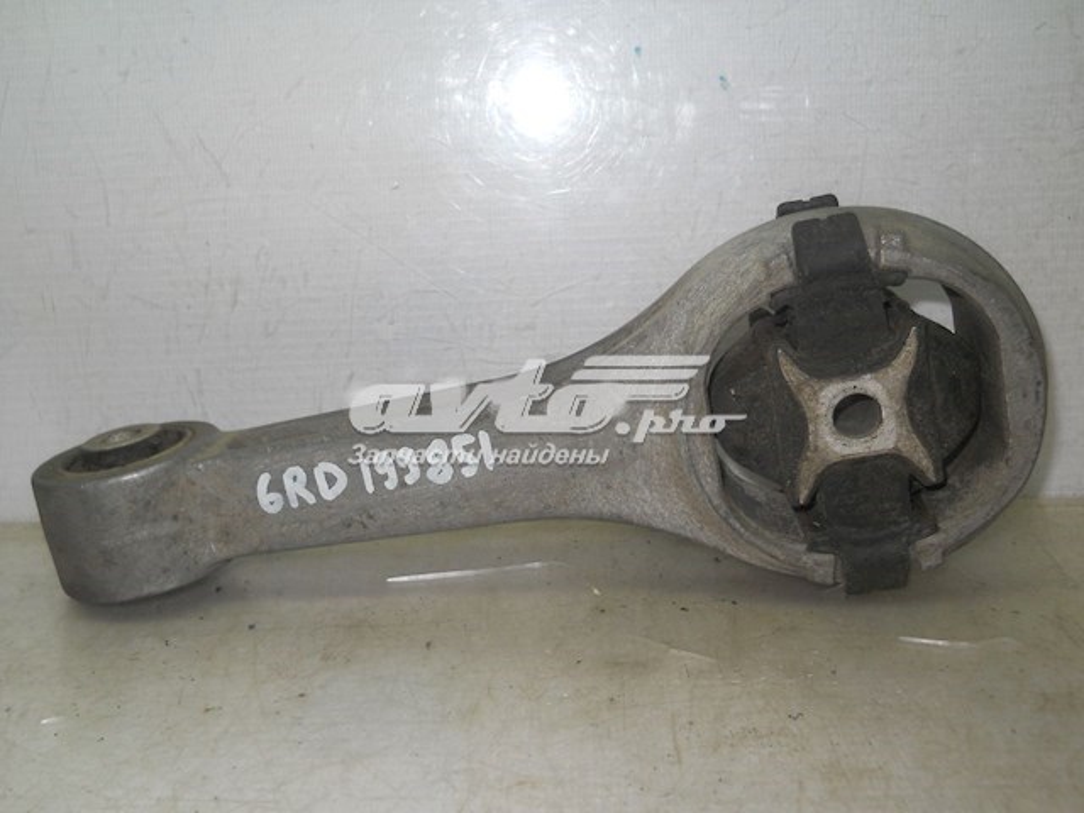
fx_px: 1284
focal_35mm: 41
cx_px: 542
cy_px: 406
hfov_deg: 45.8
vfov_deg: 35.1
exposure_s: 1/30
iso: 80
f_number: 5.5
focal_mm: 6.72
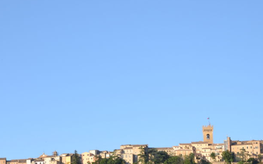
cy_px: 129
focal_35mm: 144
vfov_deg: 9.1
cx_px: 106
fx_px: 1033
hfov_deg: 14.5
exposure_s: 1/250
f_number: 5.6
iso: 100
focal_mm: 45
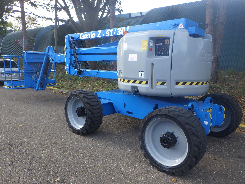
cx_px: 122
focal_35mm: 28
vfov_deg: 49.7
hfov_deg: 63.4
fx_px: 198
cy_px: 92
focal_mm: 5
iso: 125
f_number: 4.2
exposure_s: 1/125
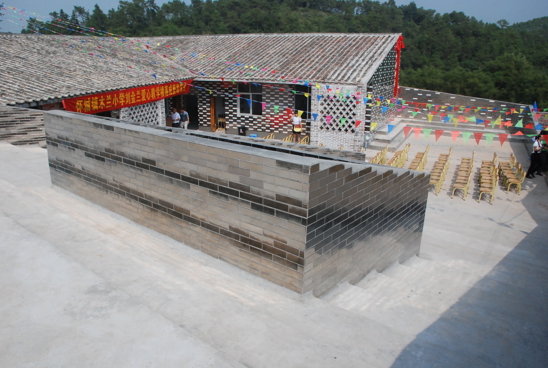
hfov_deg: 67.3
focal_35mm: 27
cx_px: 274
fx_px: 412
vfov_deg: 48.1
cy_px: 184
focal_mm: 18
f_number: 10
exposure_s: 1/1250
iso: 800
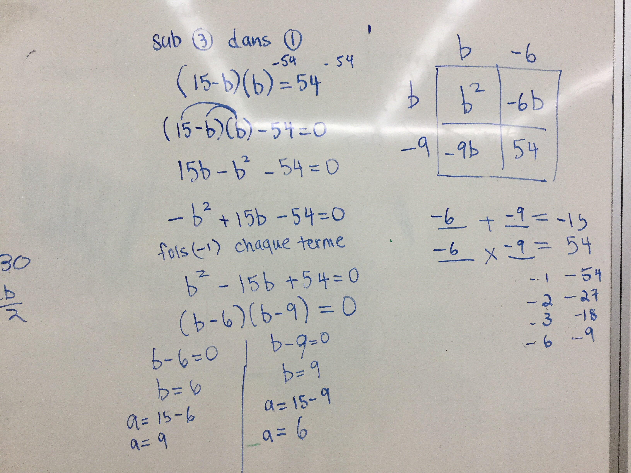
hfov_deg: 58.4
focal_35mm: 31
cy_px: 236
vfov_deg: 45.4
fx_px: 565
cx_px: 316
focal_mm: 3.3
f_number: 2.4
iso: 40
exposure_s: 1/30
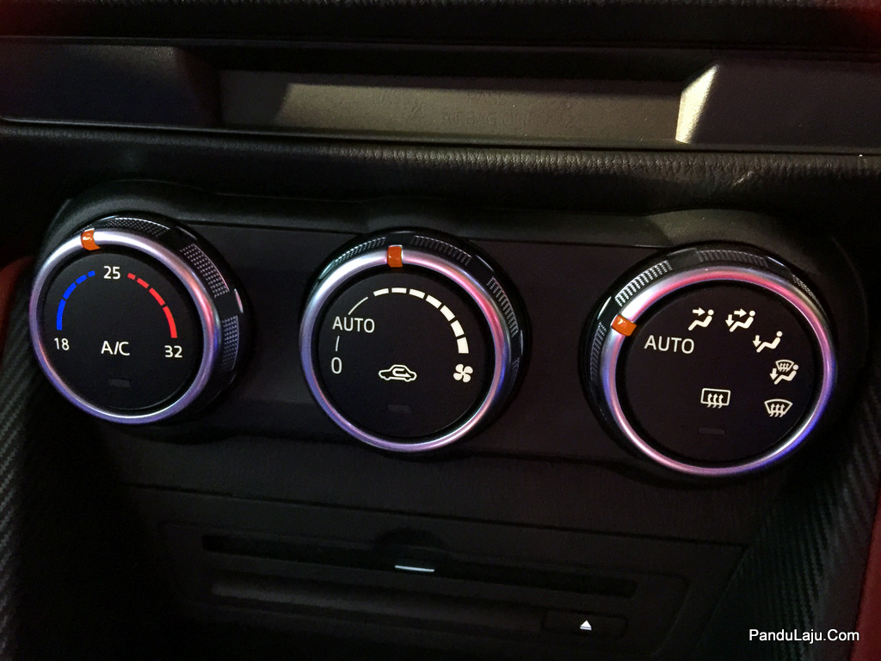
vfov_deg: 48.2
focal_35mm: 29
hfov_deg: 61.7
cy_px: 330
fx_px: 738
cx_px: 440
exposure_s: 1/8
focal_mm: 4.15
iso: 200
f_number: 2.2
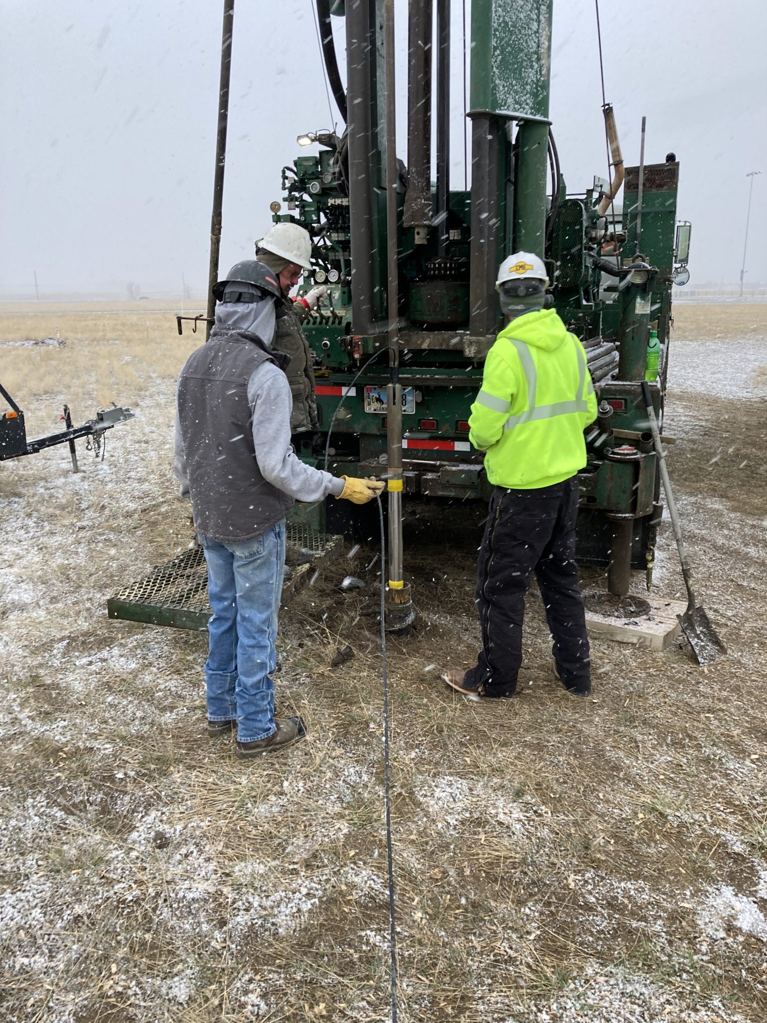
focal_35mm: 28
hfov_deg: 49.7
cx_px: 384
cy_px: 512
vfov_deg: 63.4
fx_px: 827
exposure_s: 1/120
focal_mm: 3.99
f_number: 1.8
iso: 80
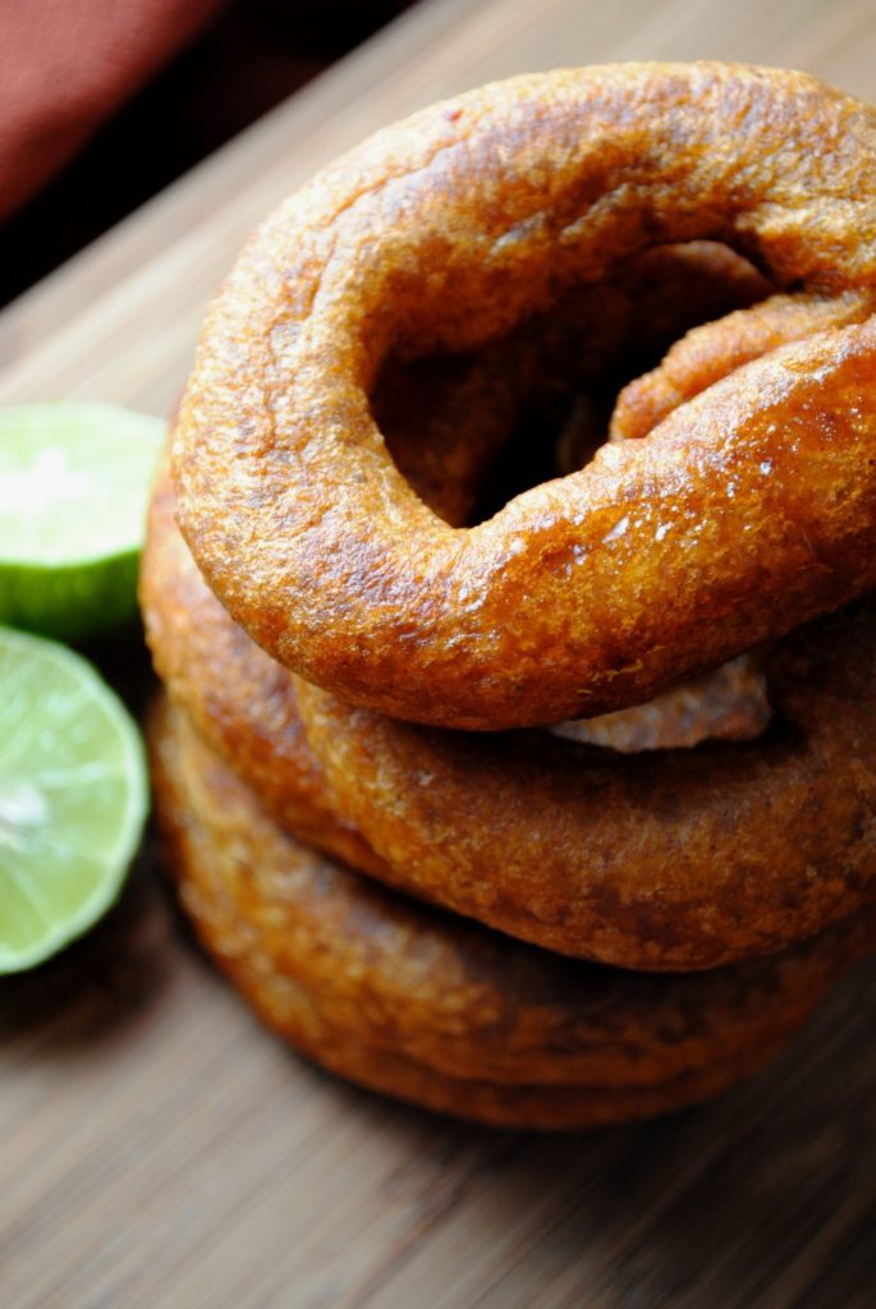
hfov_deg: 19.0
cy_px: 654
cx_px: 438
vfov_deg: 28.0
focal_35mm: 72
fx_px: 2622
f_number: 5.3
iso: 450
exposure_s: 1/30
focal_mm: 48
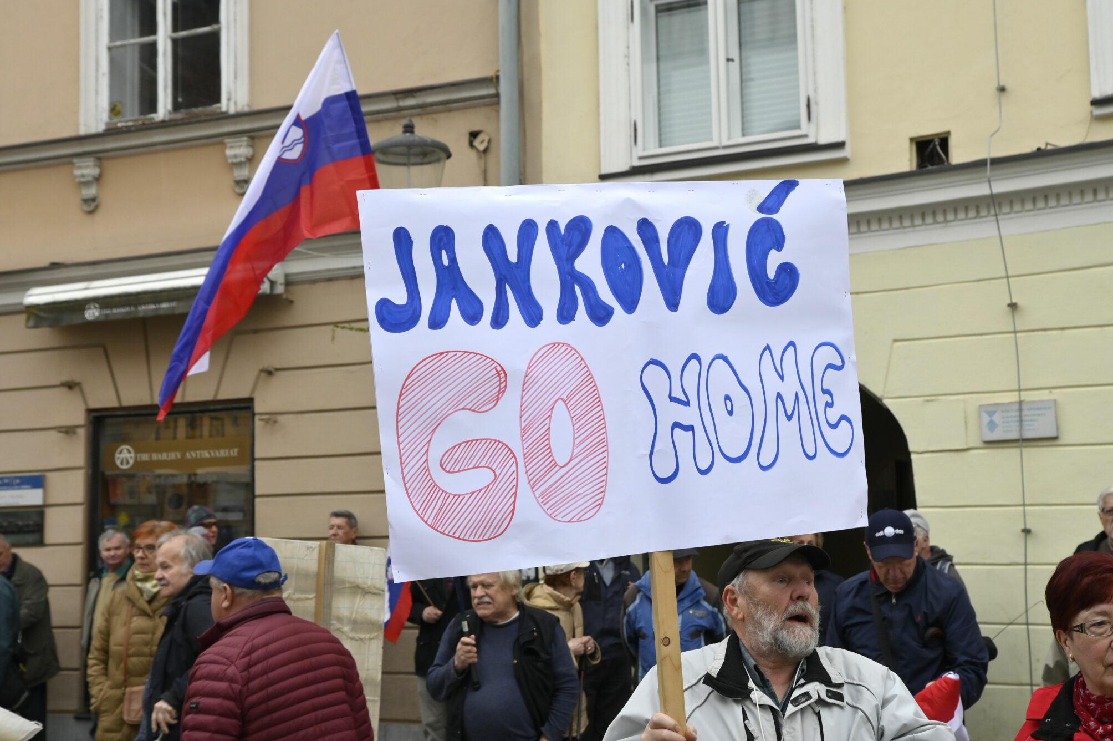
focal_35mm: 51
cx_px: 563
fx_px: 1576
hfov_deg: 38.9
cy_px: 364
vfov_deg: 26.4
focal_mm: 50
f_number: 6.3
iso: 1000
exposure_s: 1/400
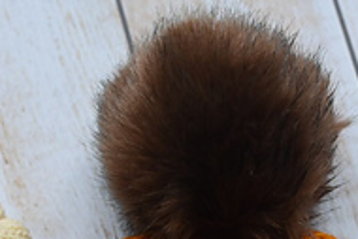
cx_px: 205
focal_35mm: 168
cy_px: 358
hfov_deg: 12.2
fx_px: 1672
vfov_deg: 8.0
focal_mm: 50
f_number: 3.2
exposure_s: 1/60
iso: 800
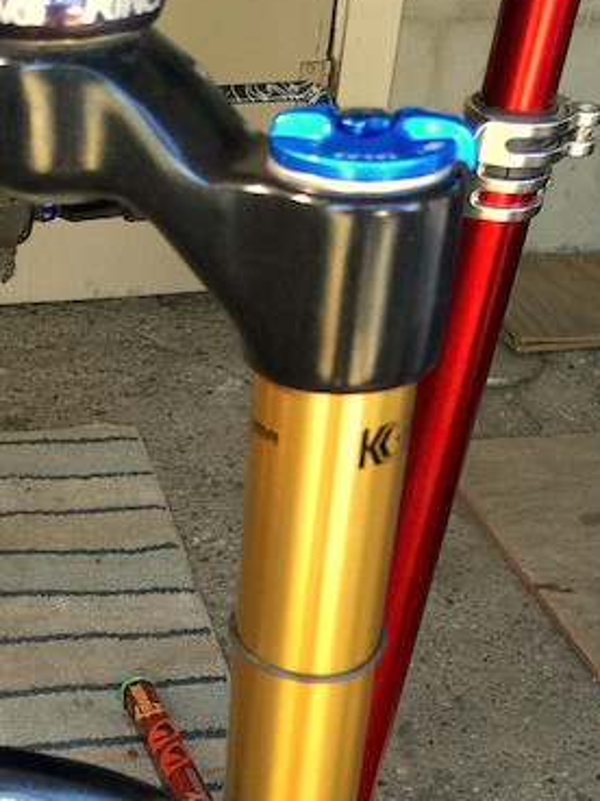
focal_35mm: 63
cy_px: 803
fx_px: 1456
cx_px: 26
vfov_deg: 28.8
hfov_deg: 22.5
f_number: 2.2
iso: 40
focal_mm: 4.15
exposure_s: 1/30
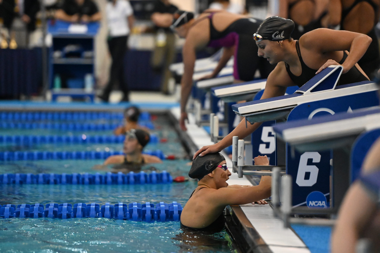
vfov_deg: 6.9
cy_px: 126
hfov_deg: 10.3
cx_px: 190
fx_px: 2110
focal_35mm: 200
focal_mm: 200
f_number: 2.8
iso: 12800
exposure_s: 1/1600
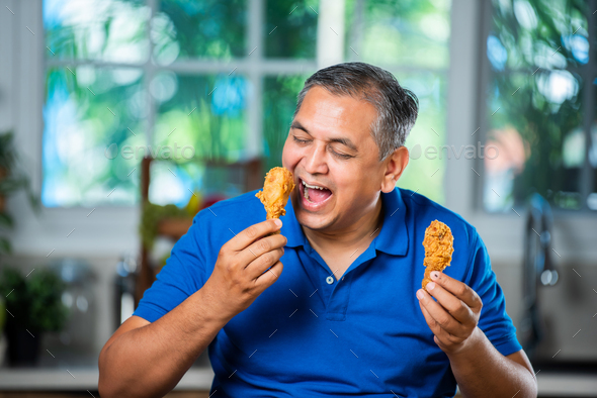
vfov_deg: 6.9
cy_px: 199
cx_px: 298
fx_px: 3318
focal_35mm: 200
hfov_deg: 10.3
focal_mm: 200
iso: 160
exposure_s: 1/125
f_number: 2.8
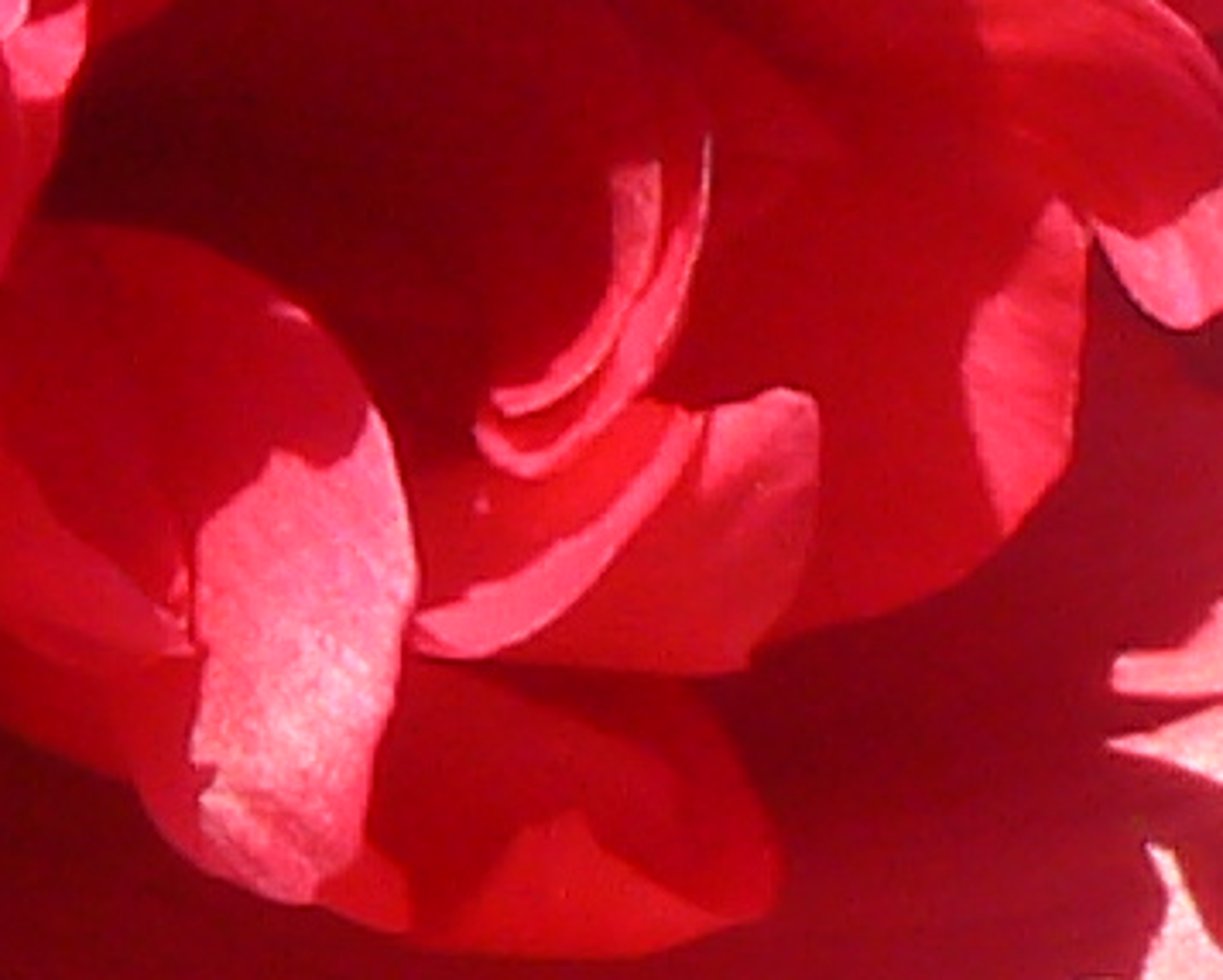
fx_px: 10032
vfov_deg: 5.5
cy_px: -802
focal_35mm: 277
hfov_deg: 6.6
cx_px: -1661
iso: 80
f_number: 5.6
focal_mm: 6
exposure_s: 1/200
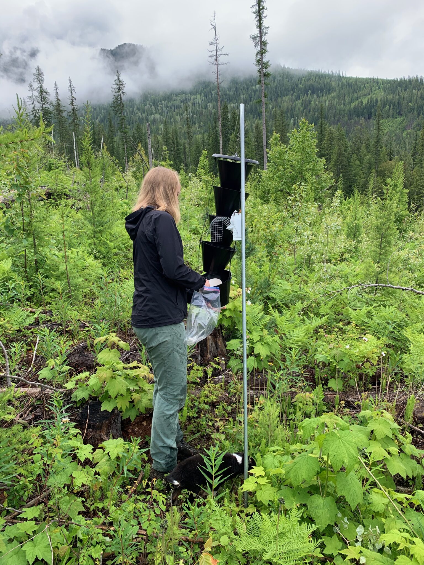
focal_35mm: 26
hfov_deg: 53.1
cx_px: 212
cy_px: 282
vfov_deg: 67.3
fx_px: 425
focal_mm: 4.25
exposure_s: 1/495
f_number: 1.8
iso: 25
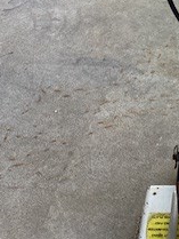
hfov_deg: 14.9
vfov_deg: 20.1
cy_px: 7
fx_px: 654
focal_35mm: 95
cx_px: 235
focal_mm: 3.3
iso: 25
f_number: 2.4
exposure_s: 1/199
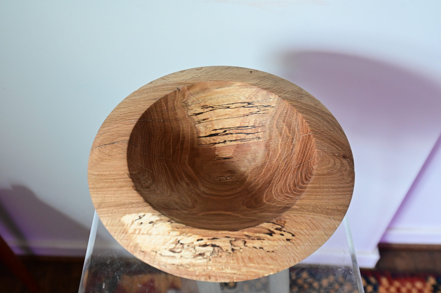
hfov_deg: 54.5
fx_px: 428
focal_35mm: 35
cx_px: 220
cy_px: 146
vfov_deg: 37.8
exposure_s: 1/60
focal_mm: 35
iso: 2500
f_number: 5
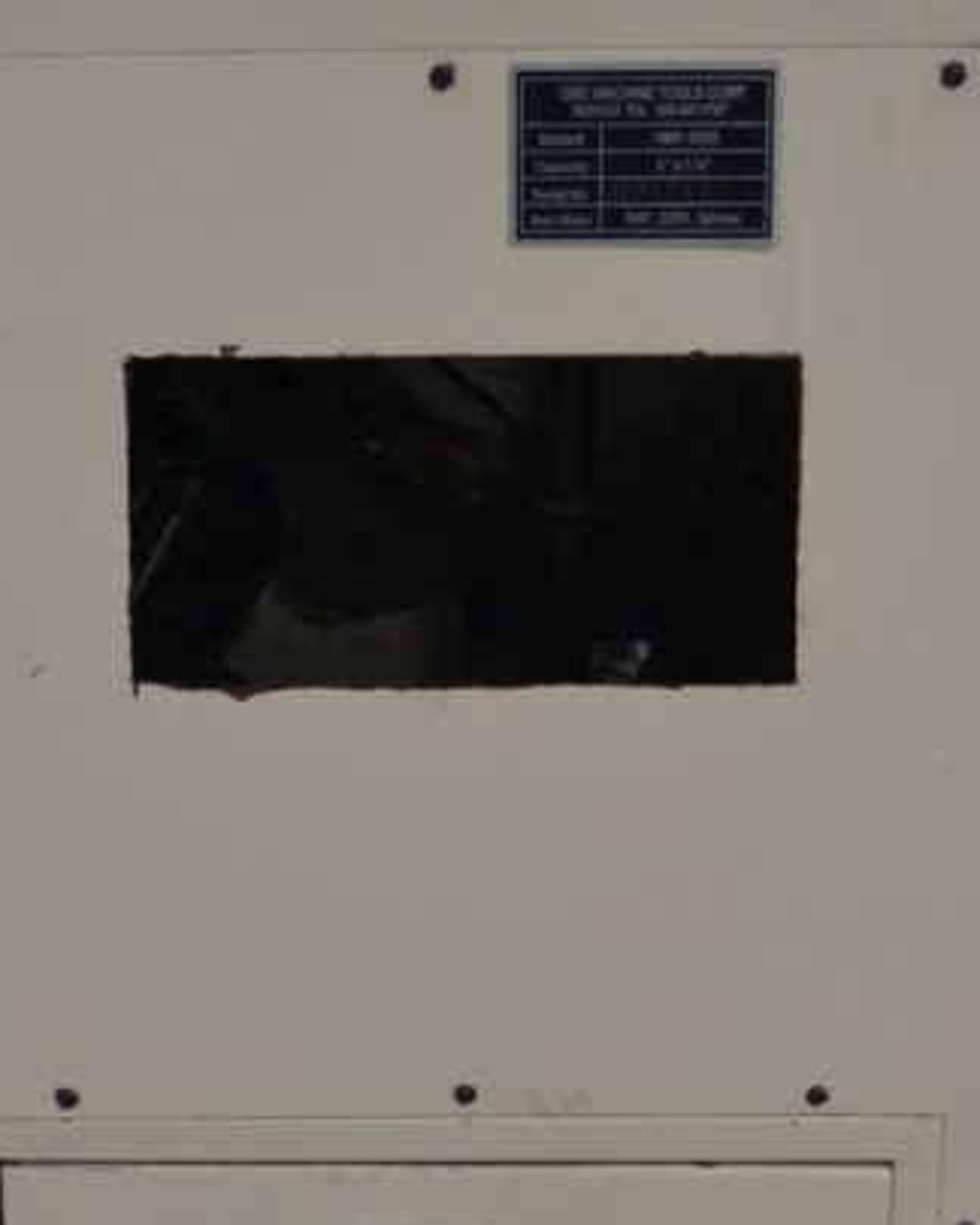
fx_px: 3481
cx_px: 423
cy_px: 1040
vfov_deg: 19.7
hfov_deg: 16.0
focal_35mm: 96
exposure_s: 1/60
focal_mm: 24
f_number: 4
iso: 400
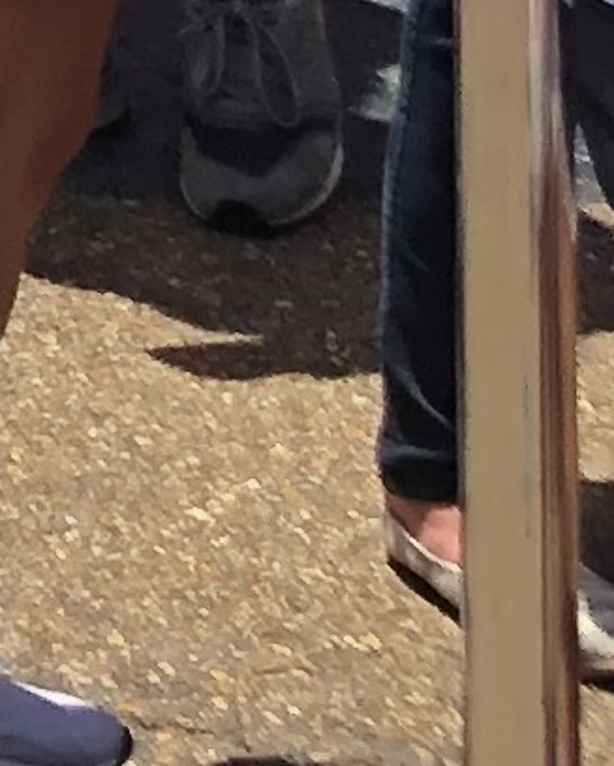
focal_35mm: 270
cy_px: -1909
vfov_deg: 6.3
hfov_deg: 4.9
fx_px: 6126
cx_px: -2201
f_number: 1.8
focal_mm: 3.99
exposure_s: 1/1043
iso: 20
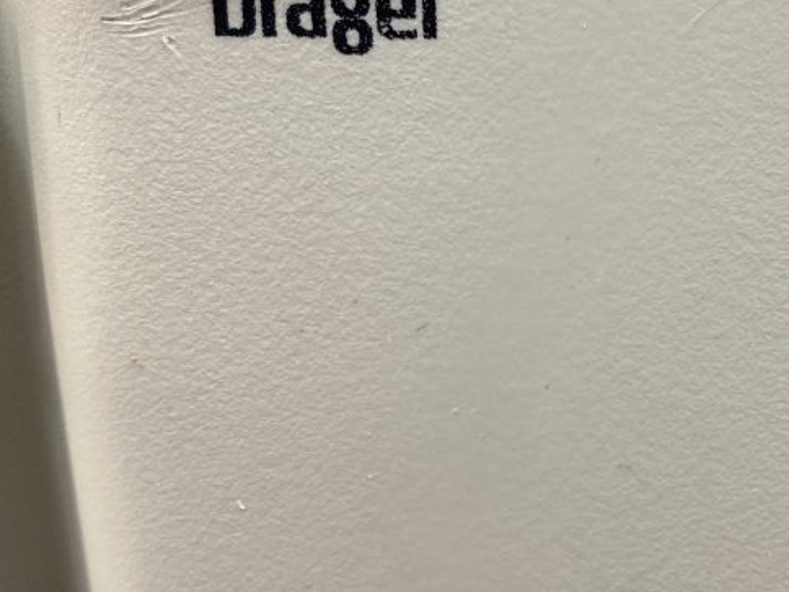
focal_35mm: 55
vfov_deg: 26.5
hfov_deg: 33.8
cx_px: 642
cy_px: 263
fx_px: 1254
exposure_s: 1/120
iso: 64
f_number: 1.8
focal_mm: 4.25
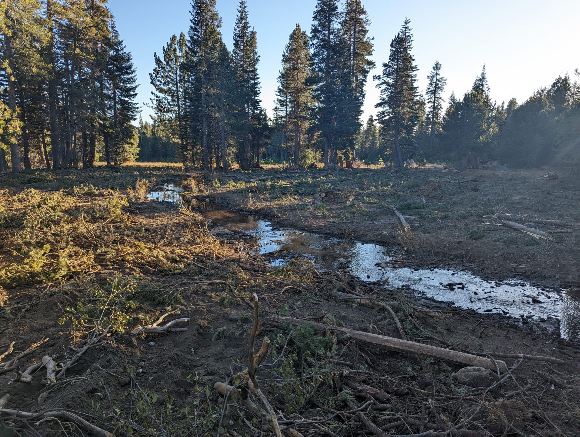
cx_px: 290
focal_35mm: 24
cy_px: 218
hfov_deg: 71.5
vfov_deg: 56.9
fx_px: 403
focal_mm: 6.81
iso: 38
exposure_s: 1/505
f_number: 1.85
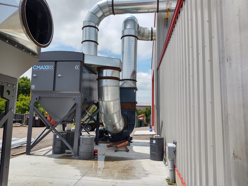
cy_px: 93
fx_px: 193
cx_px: 124
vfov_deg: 51.4
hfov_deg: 65.3
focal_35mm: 27
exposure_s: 1/7934
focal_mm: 4.75
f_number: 1.7
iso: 100
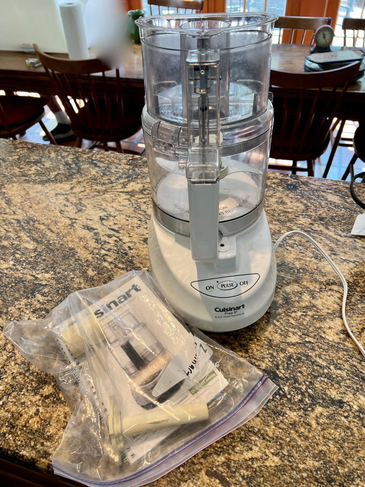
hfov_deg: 53.1
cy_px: 244
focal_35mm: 26
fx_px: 366
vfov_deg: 67.3
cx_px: 182
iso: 80
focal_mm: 5.7
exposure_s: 1/120
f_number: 1.5
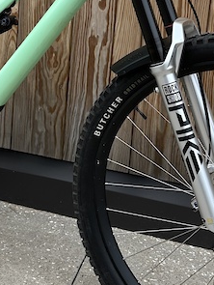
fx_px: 535
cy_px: 27
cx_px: 45
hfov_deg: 22.4
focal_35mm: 65
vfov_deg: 28.6
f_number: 1.78
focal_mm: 6.86
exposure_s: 1/1988
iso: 80
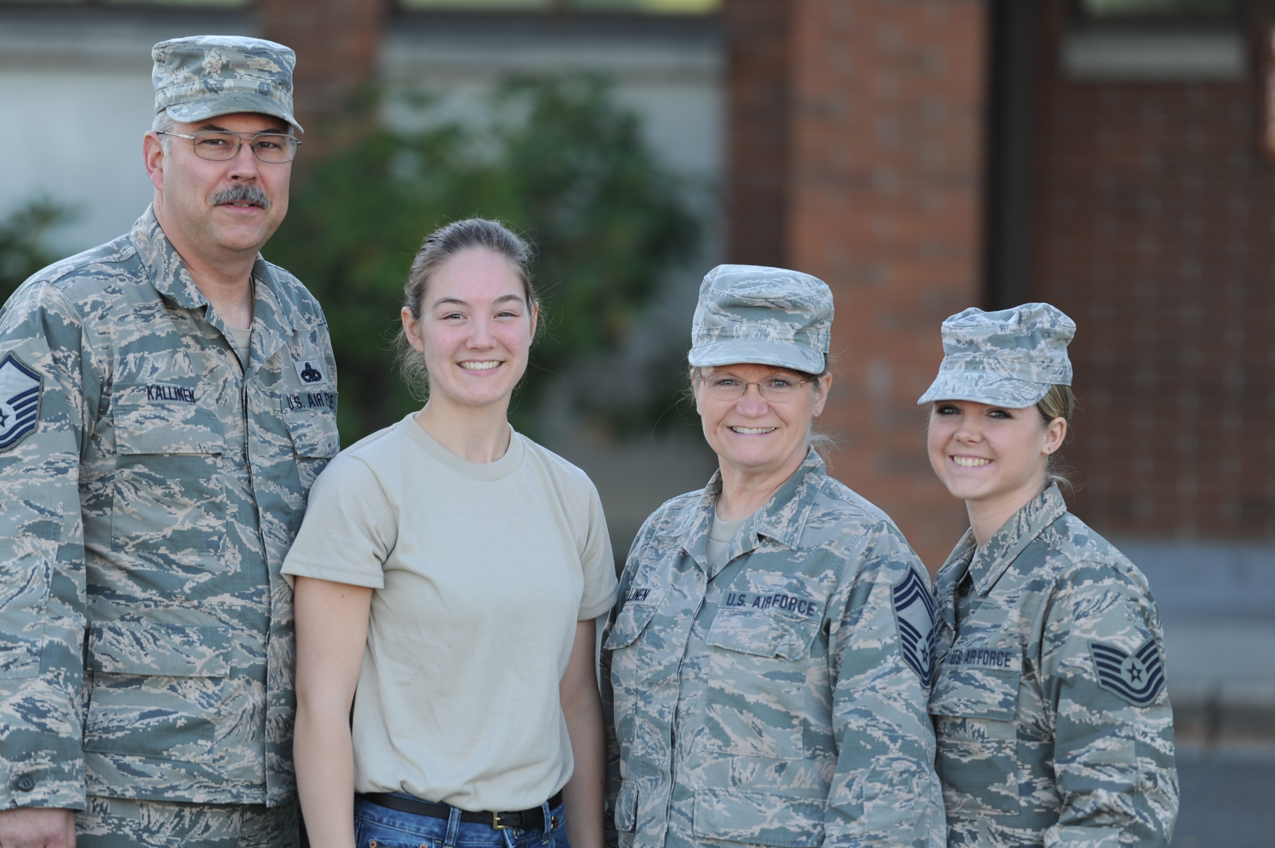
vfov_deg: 6.3
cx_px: 592
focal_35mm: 219
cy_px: 447
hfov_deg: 9.4
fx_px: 7751
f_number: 2.8
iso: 200
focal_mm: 200
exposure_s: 1/250
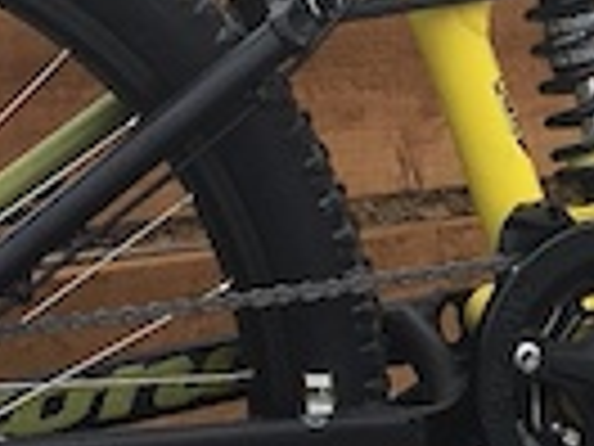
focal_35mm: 176
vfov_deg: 8.4
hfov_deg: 11.0
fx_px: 3020
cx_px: 742
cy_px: 36
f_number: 2.2
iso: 25
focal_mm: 4.15
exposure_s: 1/396
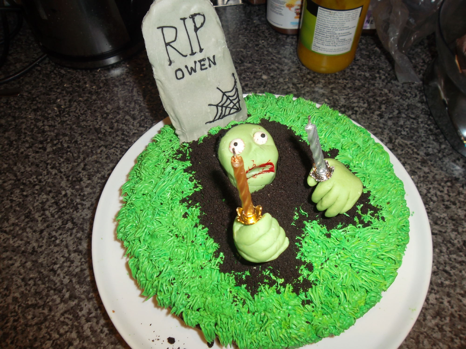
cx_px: 233
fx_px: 363
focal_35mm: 27
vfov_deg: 51.4
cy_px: 174
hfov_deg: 65.3
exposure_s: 1/45
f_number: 3.5
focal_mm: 4.9
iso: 100
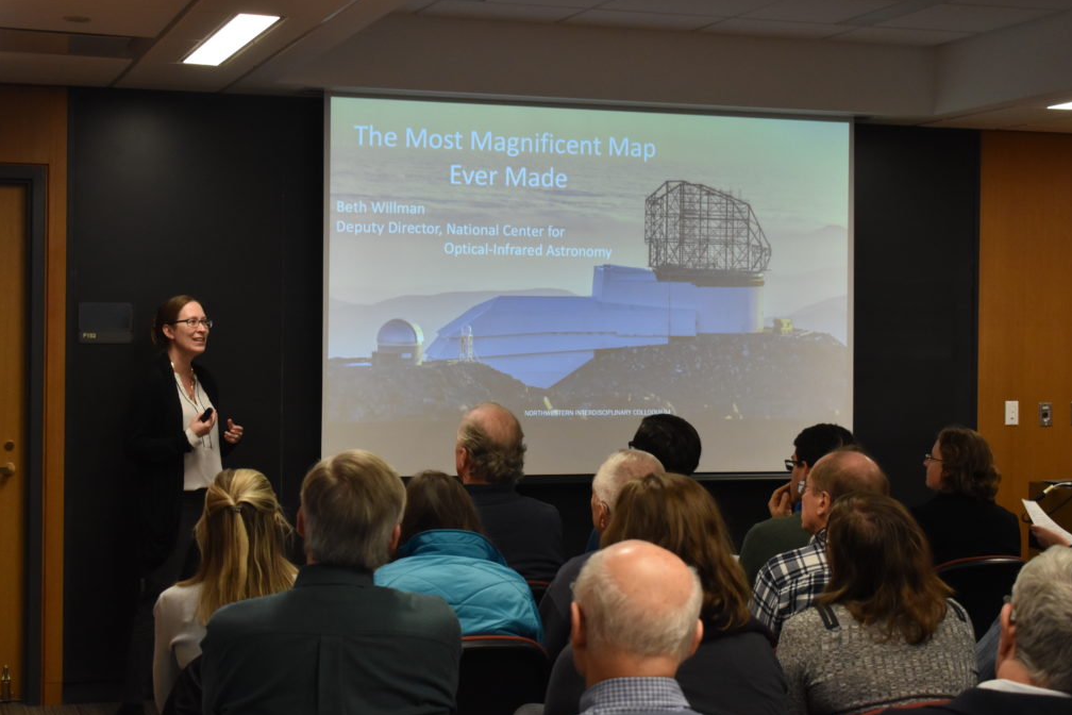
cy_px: 359
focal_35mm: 64
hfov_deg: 31.4
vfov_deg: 21.2
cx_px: 542
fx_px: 1906
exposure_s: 1/60
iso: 1800
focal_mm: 42
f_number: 5
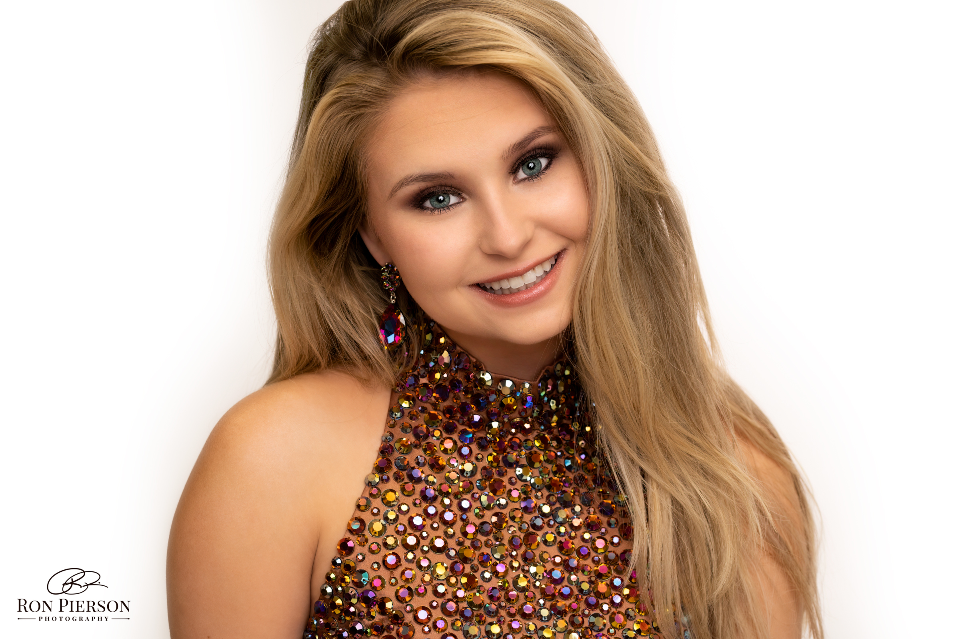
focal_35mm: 105
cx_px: 480
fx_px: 2798
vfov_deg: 13.0
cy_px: 320
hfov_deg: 19.5
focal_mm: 105
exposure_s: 1/160
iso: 400
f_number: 8
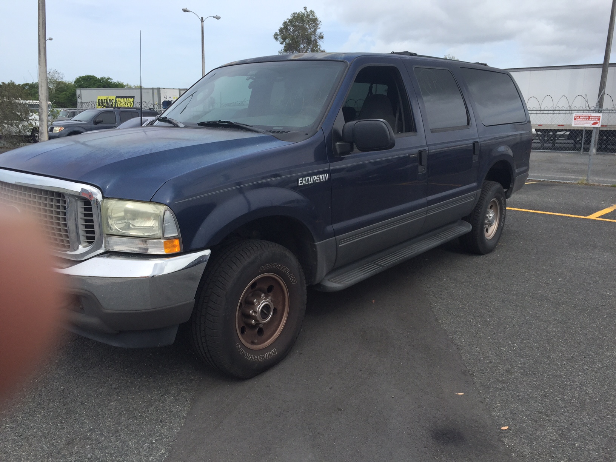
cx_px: 308
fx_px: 516
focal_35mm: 29
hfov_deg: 61.7
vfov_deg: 48.2
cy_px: 231
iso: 32
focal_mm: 4.15
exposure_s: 1/1014
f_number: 2.2
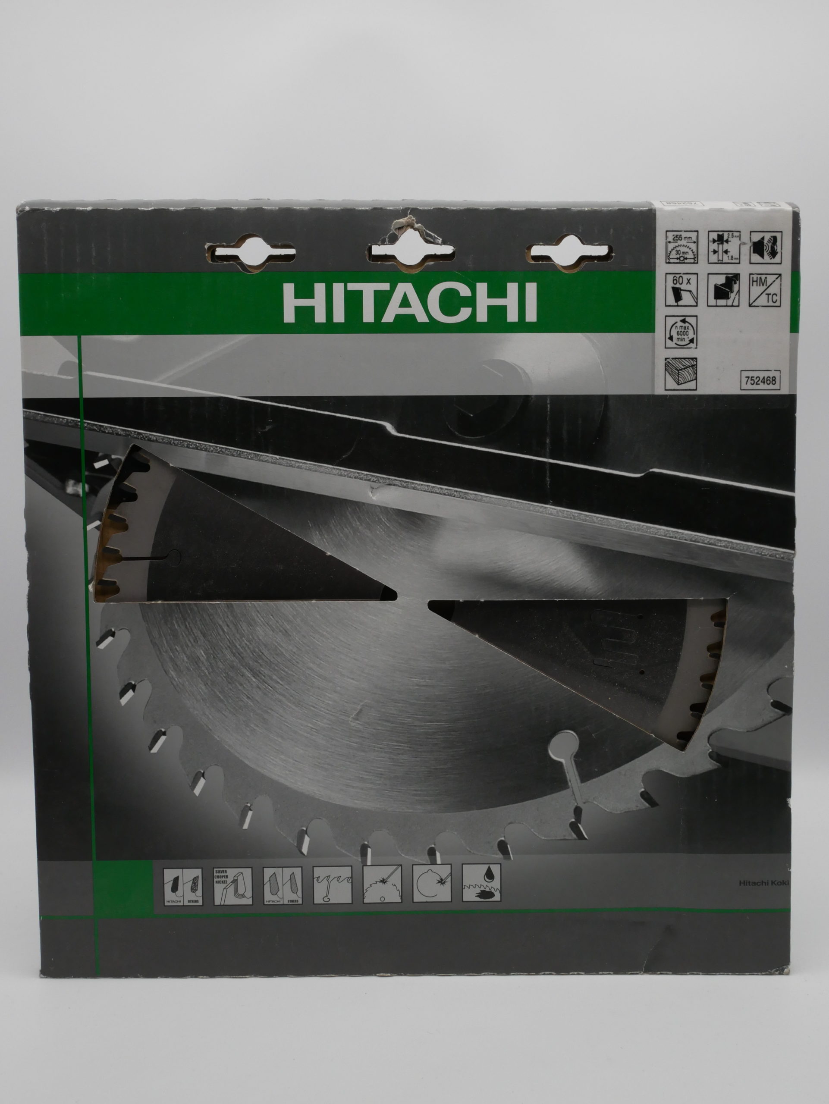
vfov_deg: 51.3
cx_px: 414
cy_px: 552
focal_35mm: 36
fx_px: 1149
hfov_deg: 39.7
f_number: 11
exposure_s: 1/160
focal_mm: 18
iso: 800
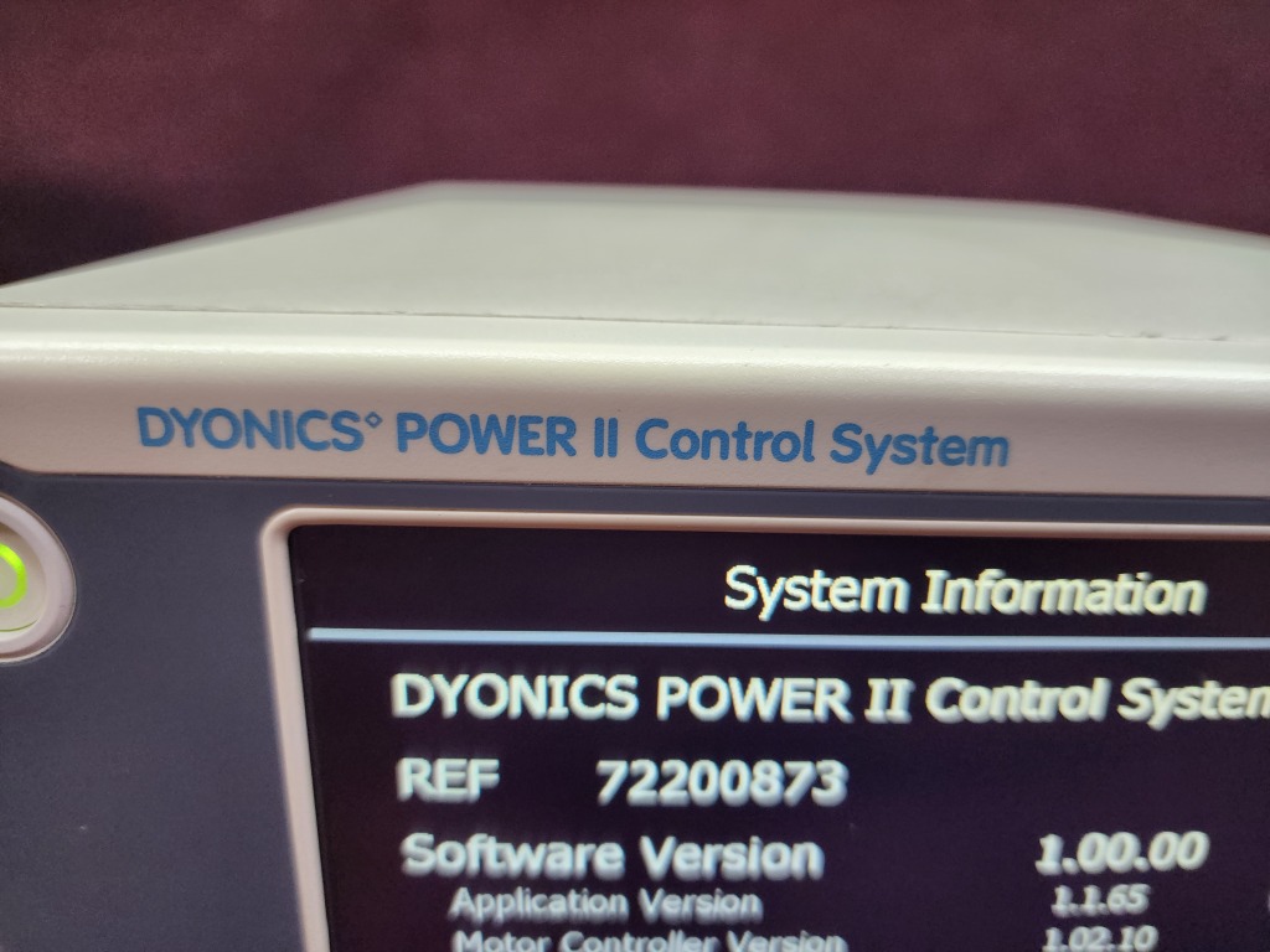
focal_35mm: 23
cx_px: 635
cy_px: 476
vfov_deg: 58.9
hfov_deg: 73.9
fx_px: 844
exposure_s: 1/120
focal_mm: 6.4
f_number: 1.8
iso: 200
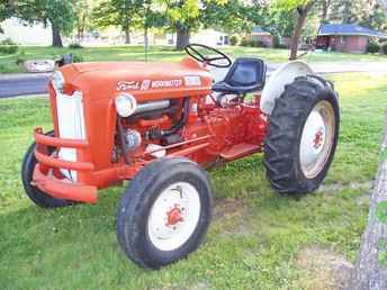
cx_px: 194
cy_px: 145
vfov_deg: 41.8
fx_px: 380
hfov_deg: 54.0
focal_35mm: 34
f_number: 2.7
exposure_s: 1/90
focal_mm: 5.6
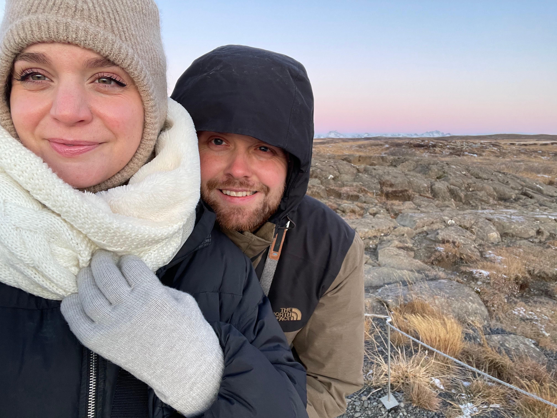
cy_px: 209
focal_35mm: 23
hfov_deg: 73.9
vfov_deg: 58.9
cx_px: 278
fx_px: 370
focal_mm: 2.71
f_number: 2.2
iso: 100
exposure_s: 1/60
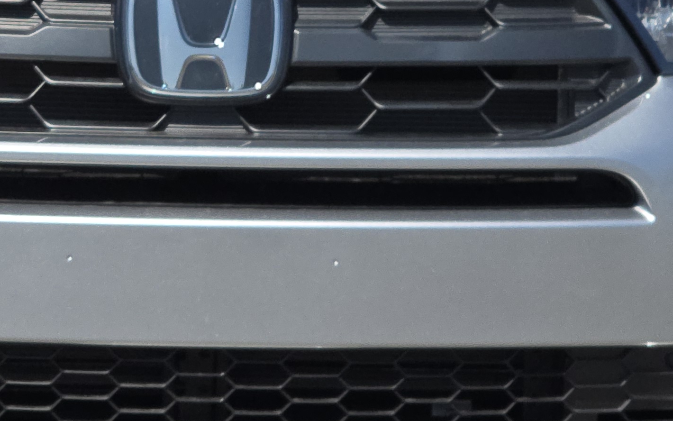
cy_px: 0
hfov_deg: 10.2
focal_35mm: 206
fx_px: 3779
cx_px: 174
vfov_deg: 6.4
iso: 50
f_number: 2.4
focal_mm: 7.9
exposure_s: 1/2198
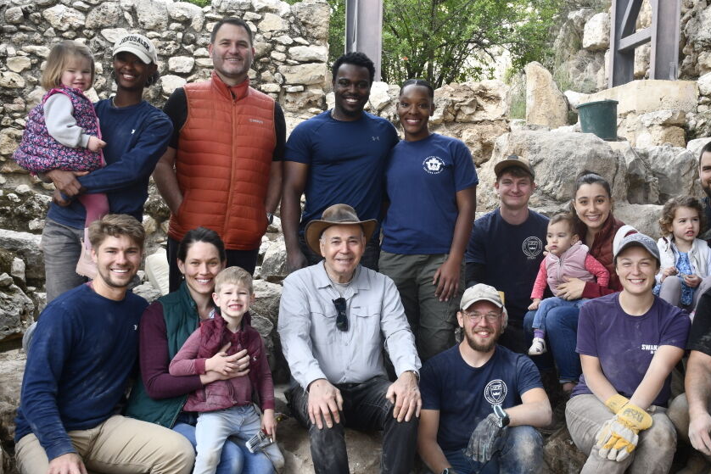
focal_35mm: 55
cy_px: 242
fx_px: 1086
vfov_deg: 24.6
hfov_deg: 36.2
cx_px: 407
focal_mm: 30
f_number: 5.6
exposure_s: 1/250
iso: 320
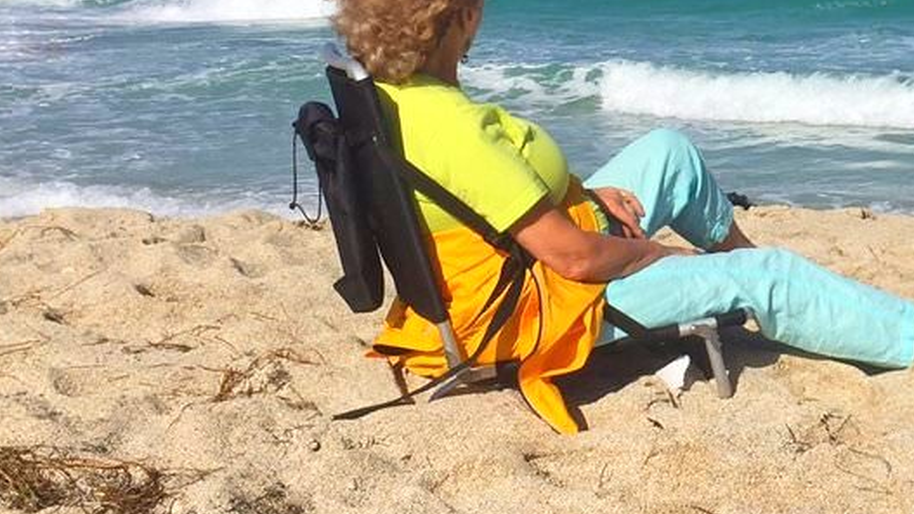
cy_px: 38
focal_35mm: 72
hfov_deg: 28.6
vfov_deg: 16.5
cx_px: 748
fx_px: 1744
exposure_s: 1/4405
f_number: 2.2
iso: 32
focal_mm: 4.15
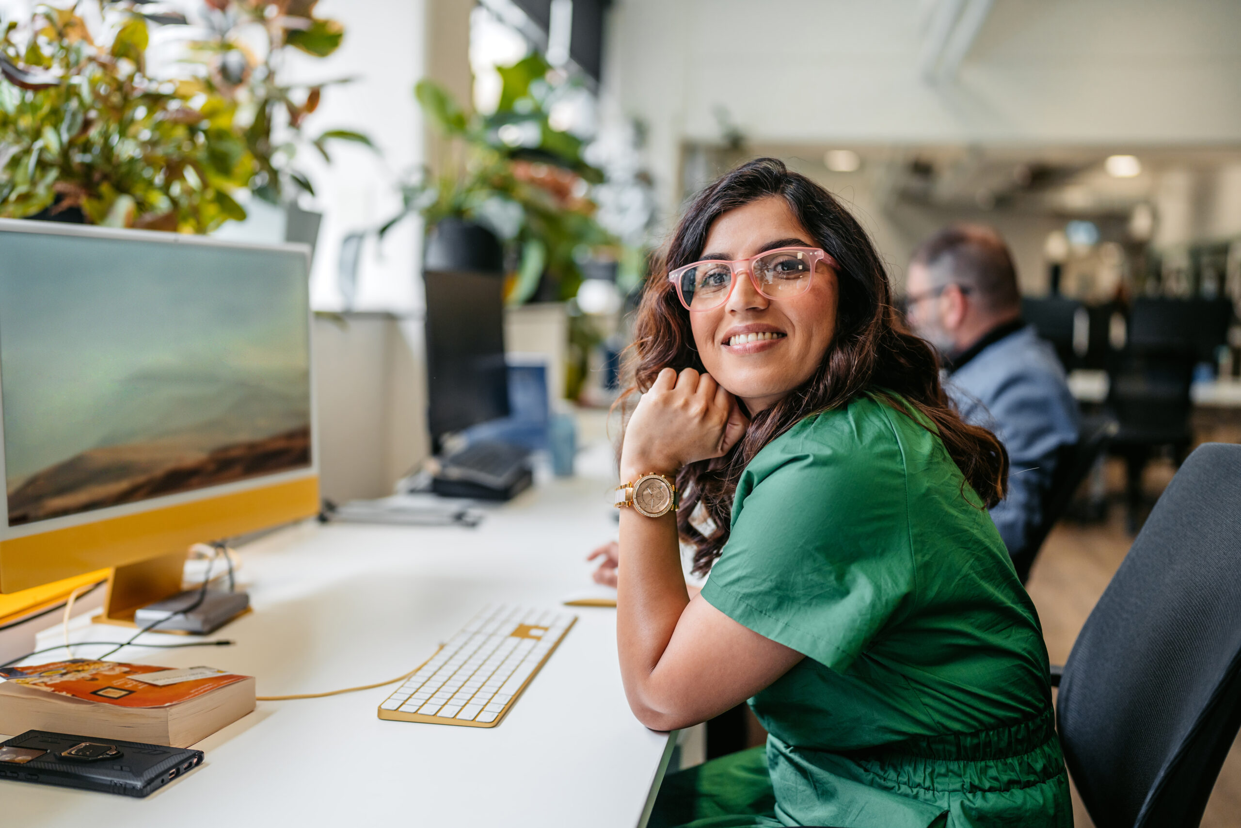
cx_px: 620
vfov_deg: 37.9
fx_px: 1207
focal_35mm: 35
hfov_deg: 54.4
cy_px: 414
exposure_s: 1/640
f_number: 1.4
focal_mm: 35
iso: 320
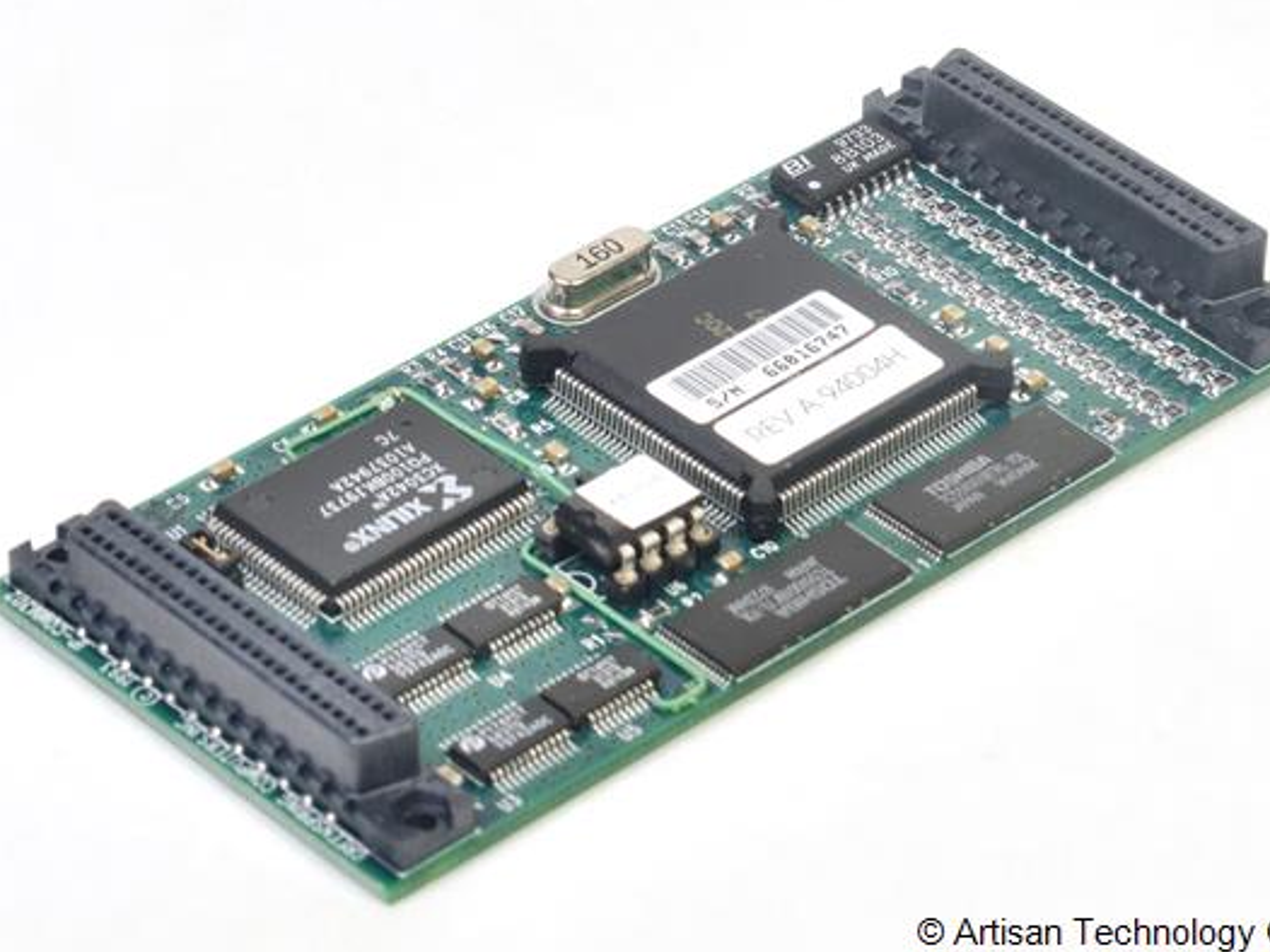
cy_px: 474
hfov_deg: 21.7
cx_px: 662
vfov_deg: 16.3
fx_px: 3321
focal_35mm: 91
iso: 200
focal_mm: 55
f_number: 13
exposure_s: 1/200
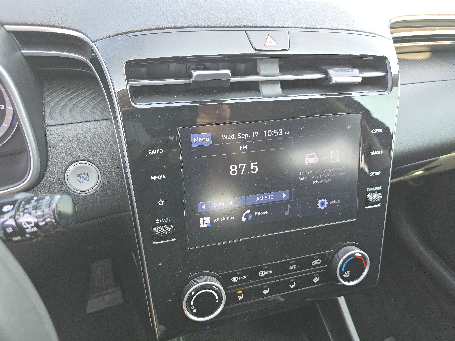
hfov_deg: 73.9
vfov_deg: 58.9
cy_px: 170
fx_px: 302
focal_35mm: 23
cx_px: 228
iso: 200
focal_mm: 6.3
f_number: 1.7
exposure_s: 1/180
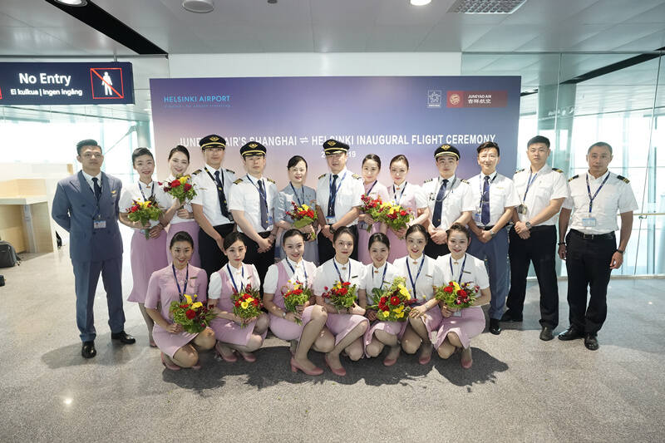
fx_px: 388
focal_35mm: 21
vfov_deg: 59.5
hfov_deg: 81.2
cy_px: 222
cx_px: 332
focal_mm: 21
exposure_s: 1/200
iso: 5000
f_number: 4.5
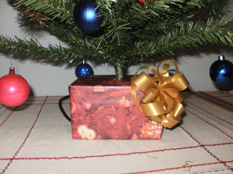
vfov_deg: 39.7
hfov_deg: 51.4
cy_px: 87
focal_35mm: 36
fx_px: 242
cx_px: 116
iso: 400
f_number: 3.5
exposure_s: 1/250
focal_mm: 6.3
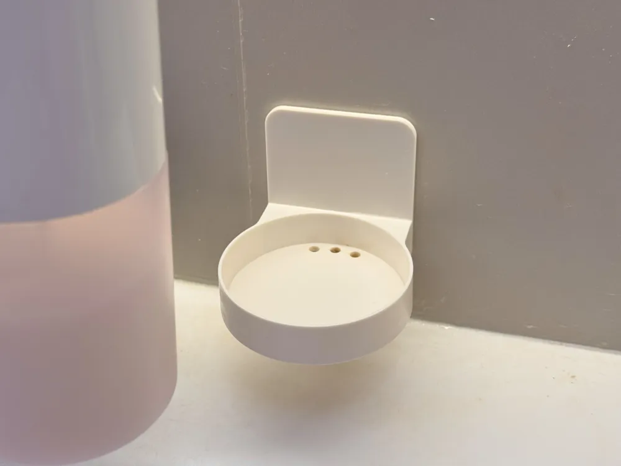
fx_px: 861
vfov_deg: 30.3
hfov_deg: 39.7
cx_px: 310
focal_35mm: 48
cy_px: 233
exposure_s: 1/99
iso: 100
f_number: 1.78
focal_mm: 6.76
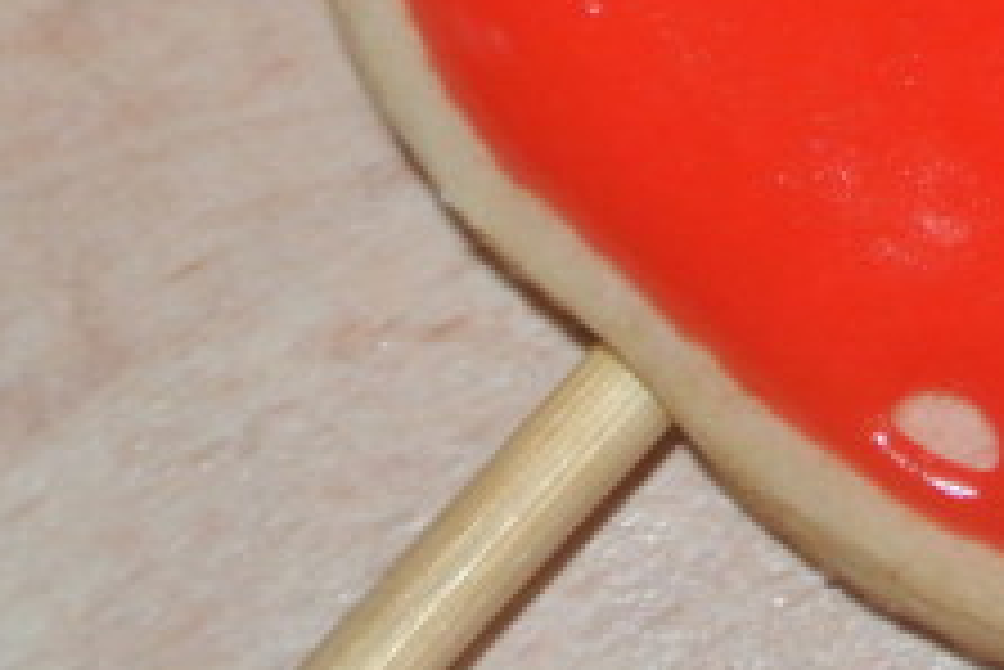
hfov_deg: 7.0
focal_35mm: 290
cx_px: 1432
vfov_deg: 4.7
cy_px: -326
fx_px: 8093
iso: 800
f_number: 5.6
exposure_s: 1/60
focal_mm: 30
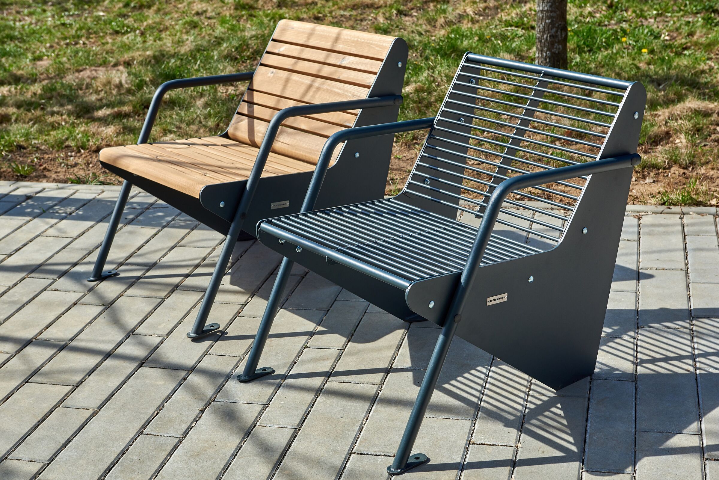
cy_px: 240
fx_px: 1119
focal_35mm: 56
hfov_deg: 35.6
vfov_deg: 24.2
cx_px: 360
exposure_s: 1/250
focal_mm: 56
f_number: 8
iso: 200
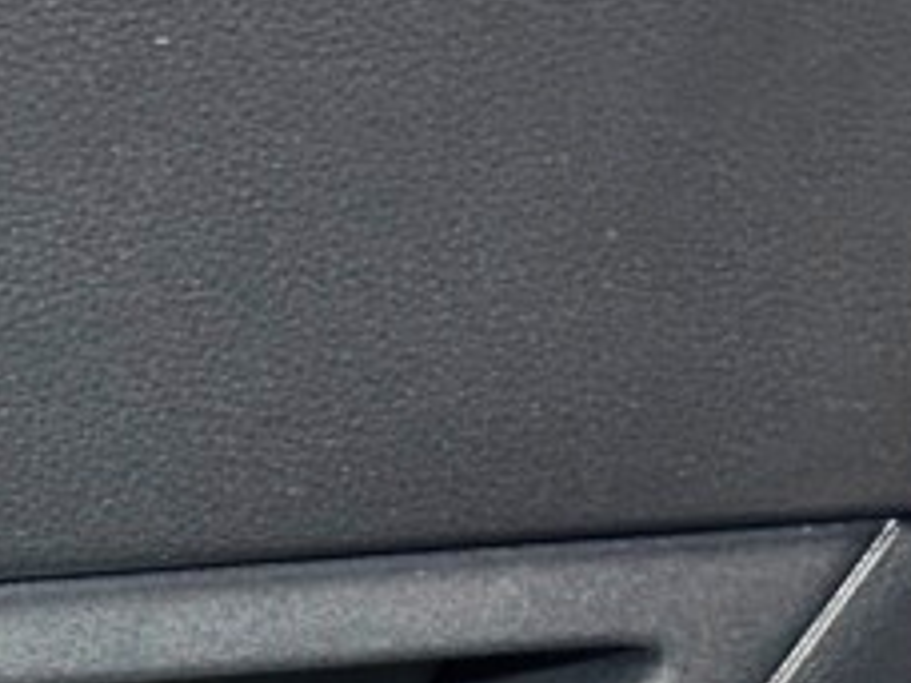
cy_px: 1302
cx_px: -308
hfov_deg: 9.0
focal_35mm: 216
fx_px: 5685
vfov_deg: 6.7
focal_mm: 6.86
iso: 500
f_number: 1.78
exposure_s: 1/30
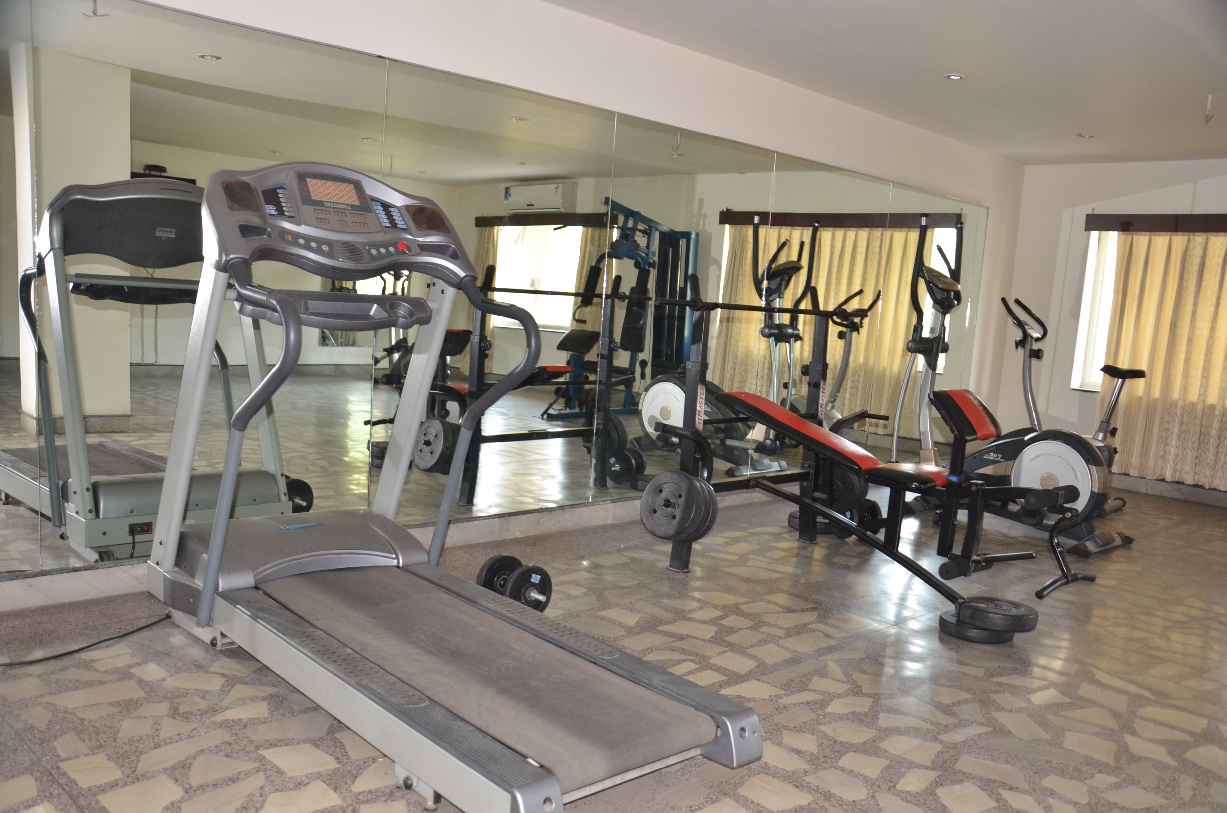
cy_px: 406
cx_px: 614
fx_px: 1071
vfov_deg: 41.5
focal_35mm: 32
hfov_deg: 59.6
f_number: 4.5
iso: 640
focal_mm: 21
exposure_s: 1/60
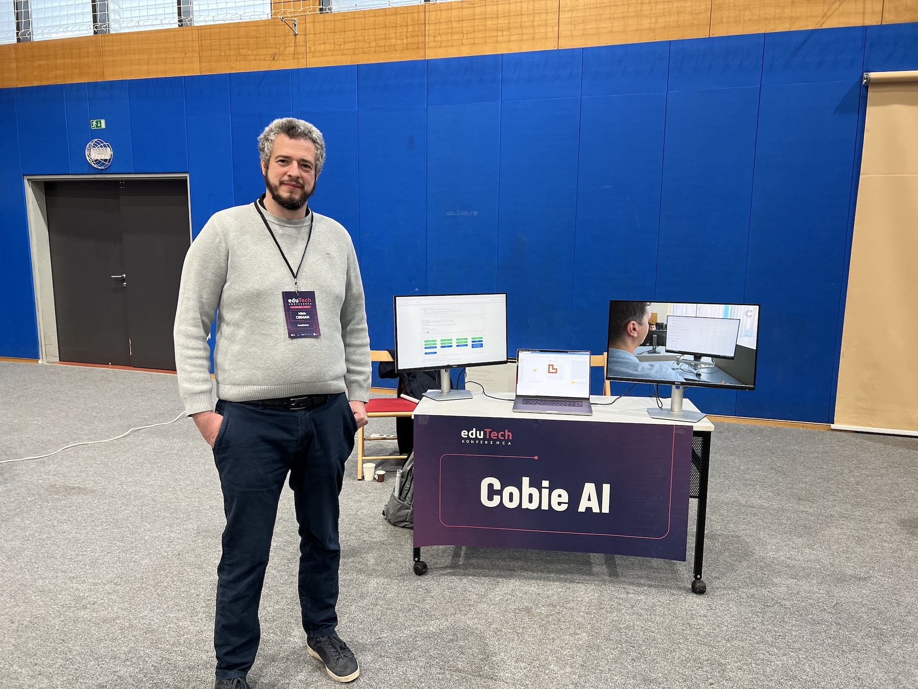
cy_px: 344
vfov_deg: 53.1
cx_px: 459
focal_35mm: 26
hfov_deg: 67.3
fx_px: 690
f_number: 1.5
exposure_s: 1/111
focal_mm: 5.7
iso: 125
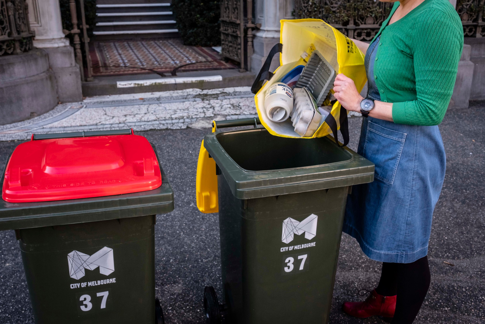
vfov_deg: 37.8
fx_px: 471
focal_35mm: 35
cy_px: 162
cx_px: 242
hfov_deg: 54.4
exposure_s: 1/125
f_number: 7.1
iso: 400
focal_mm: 23
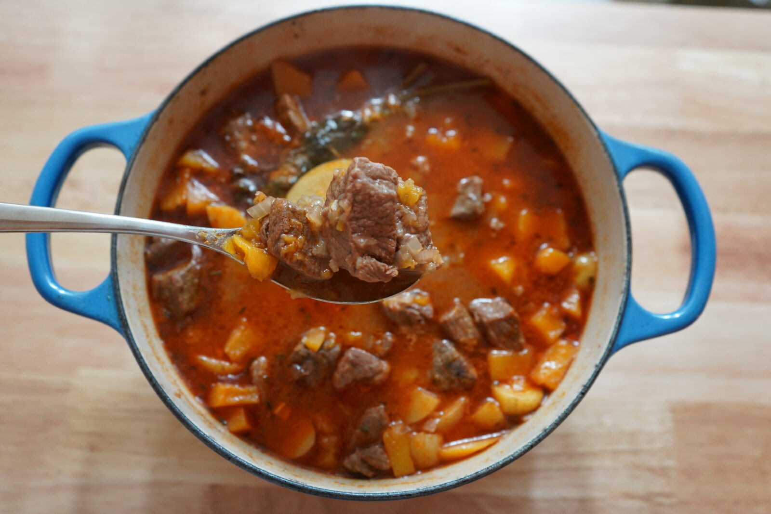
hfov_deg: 63.7
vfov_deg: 45.0
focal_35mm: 29
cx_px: 386
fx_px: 621
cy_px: 257
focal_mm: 29
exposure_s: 1/60
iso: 2500
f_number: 3.5
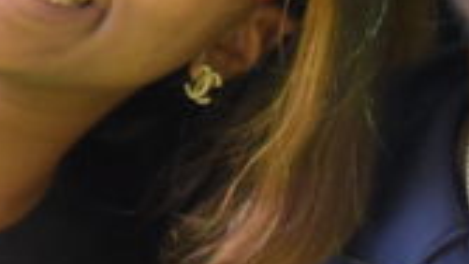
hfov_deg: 2.8
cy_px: 383
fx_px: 9565
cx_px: 719
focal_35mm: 769
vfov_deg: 1.6
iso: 3200
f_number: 4
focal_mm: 120
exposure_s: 1/60
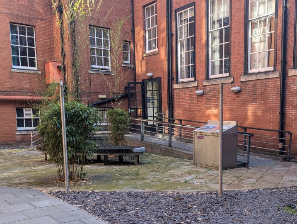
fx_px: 344
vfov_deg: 35.6
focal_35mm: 40
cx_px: 195
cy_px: 155
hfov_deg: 46.1
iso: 53
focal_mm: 6.81
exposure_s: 1/222
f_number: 1.85
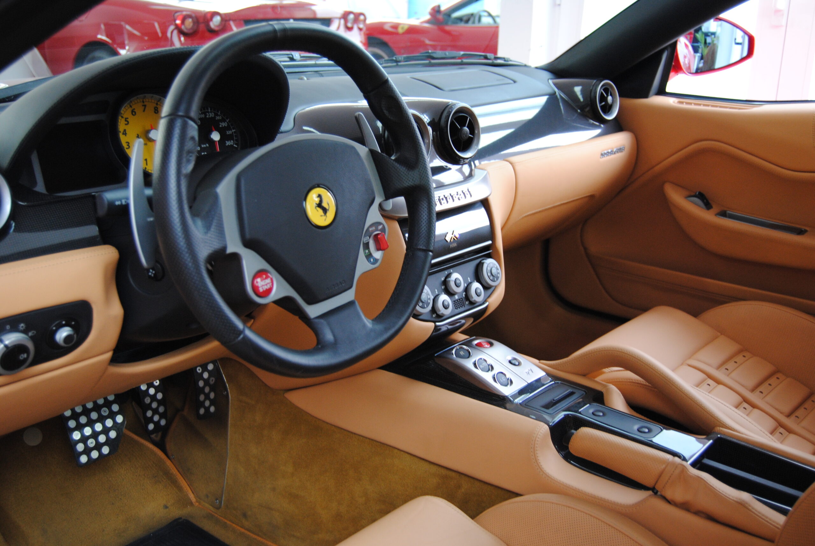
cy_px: 273
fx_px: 884
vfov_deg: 34.3
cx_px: 408
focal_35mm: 39
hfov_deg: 49.5
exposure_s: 1/30
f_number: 4
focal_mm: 26
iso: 500
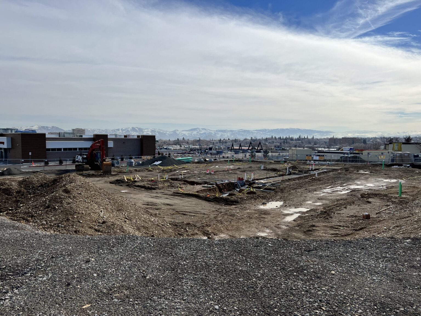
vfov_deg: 53.1
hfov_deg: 67.3
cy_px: 158
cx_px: 210
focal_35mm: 26
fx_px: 316
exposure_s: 1/10309
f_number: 1.5
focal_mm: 5.7
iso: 50
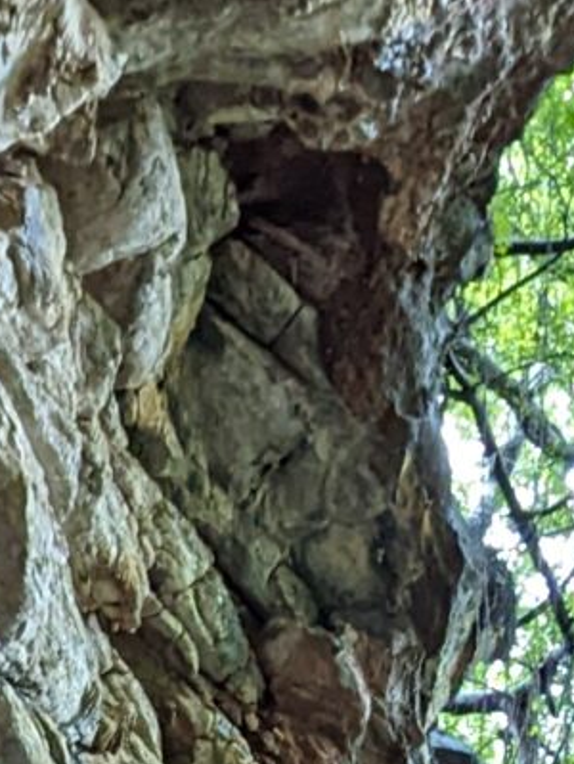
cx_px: -19
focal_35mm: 154
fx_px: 3399
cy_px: 1884
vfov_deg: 10.8
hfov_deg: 9.6
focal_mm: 6.81
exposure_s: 1/33.9
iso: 1060
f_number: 1.85
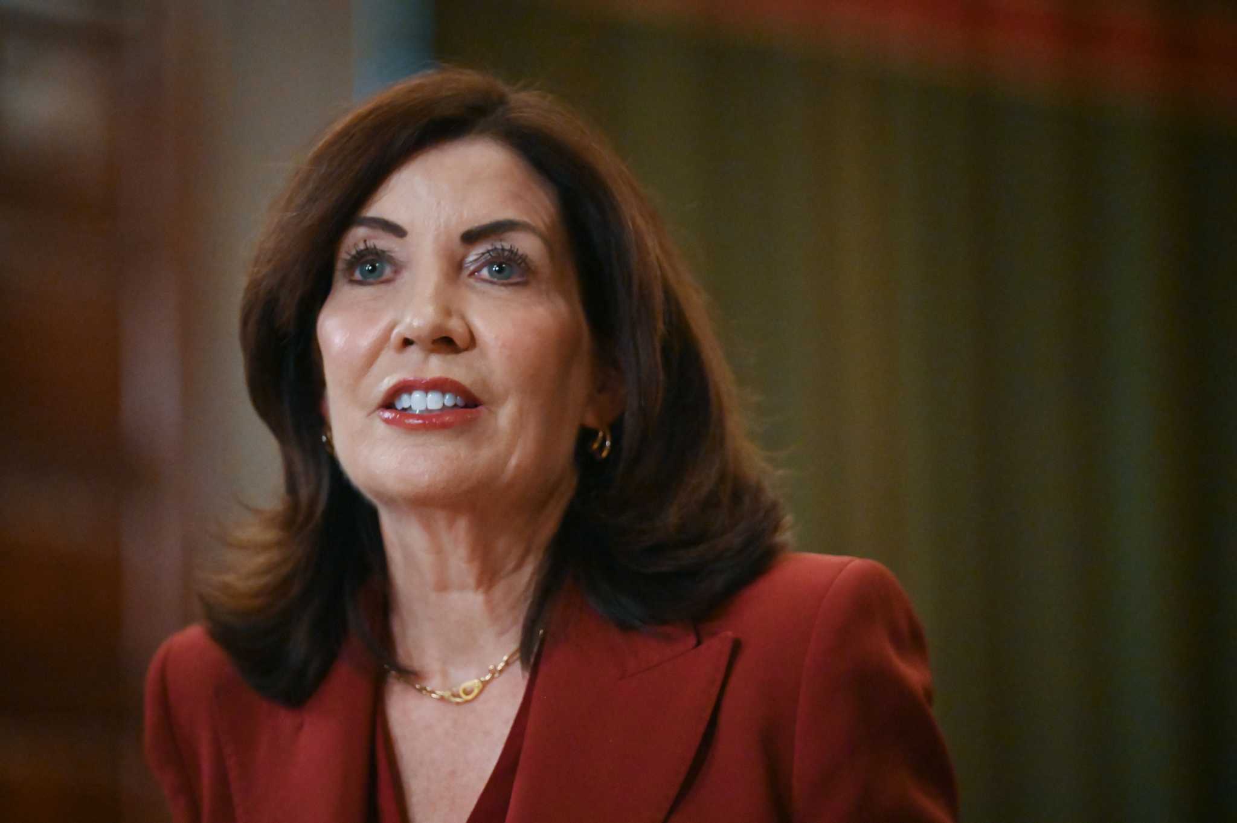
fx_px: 6867
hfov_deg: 10.3
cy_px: 412
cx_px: 618
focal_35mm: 200
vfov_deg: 6.9
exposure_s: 1/800
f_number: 2.8
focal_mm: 200
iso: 16000
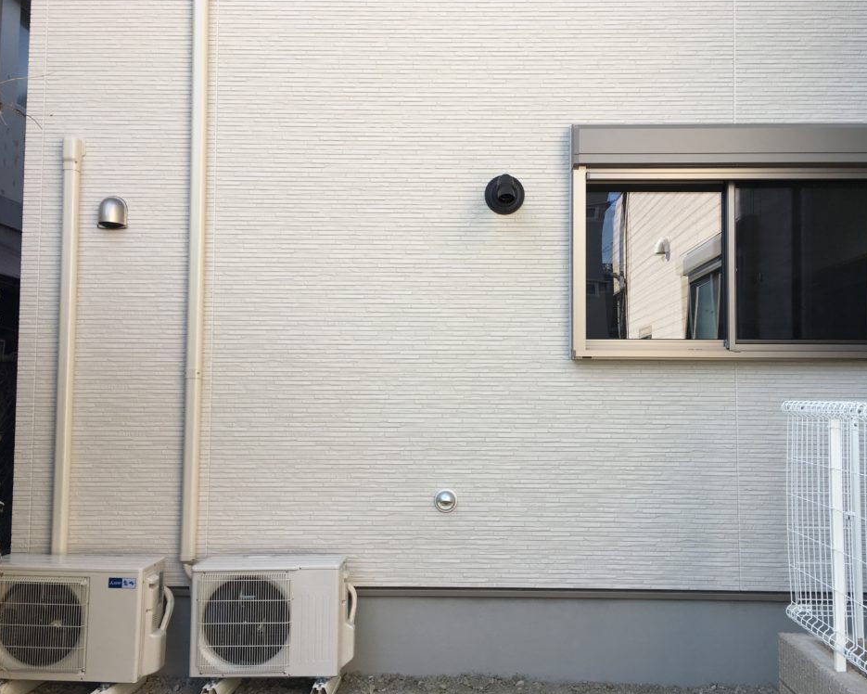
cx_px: 472
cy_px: 347
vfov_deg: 47.1
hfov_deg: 57.1
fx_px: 795
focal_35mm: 31
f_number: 2.2
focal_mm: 4.15
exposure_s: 1/432
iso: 25
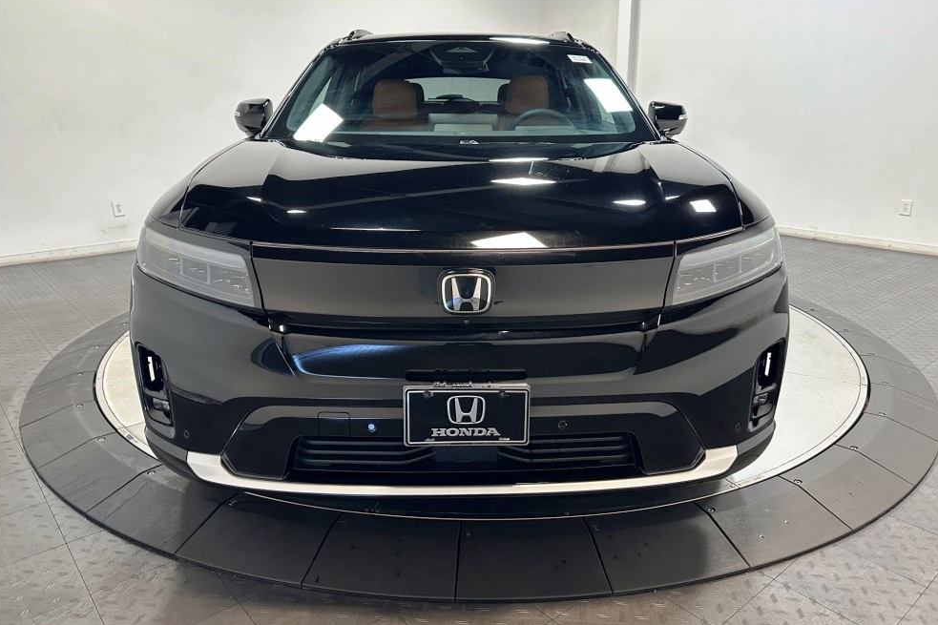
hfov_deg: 69.4
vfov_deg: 49.5
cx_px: 482
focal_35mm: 26
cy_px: 299
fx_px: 677
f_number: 1.78
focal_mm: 6.86
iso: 400
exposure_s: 1/60
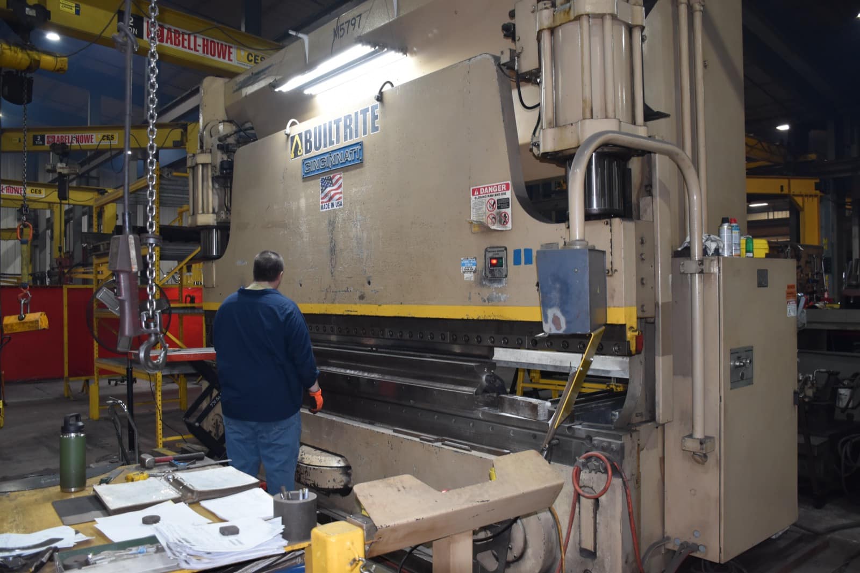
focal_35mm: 27
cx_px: 430
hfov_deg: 67.4
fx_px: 645
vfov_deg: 47.9
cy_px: 286
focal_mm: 18
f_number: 4
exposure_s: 1/60
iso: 800
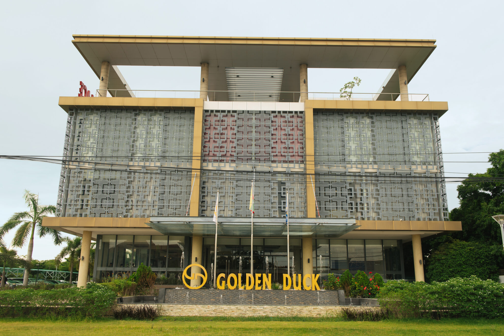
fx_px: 448
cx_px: 252
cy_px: 168
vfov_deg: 41.1
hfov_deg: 58.7
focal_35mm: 32
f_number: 8
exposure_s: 1/80
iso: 100
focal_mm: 32
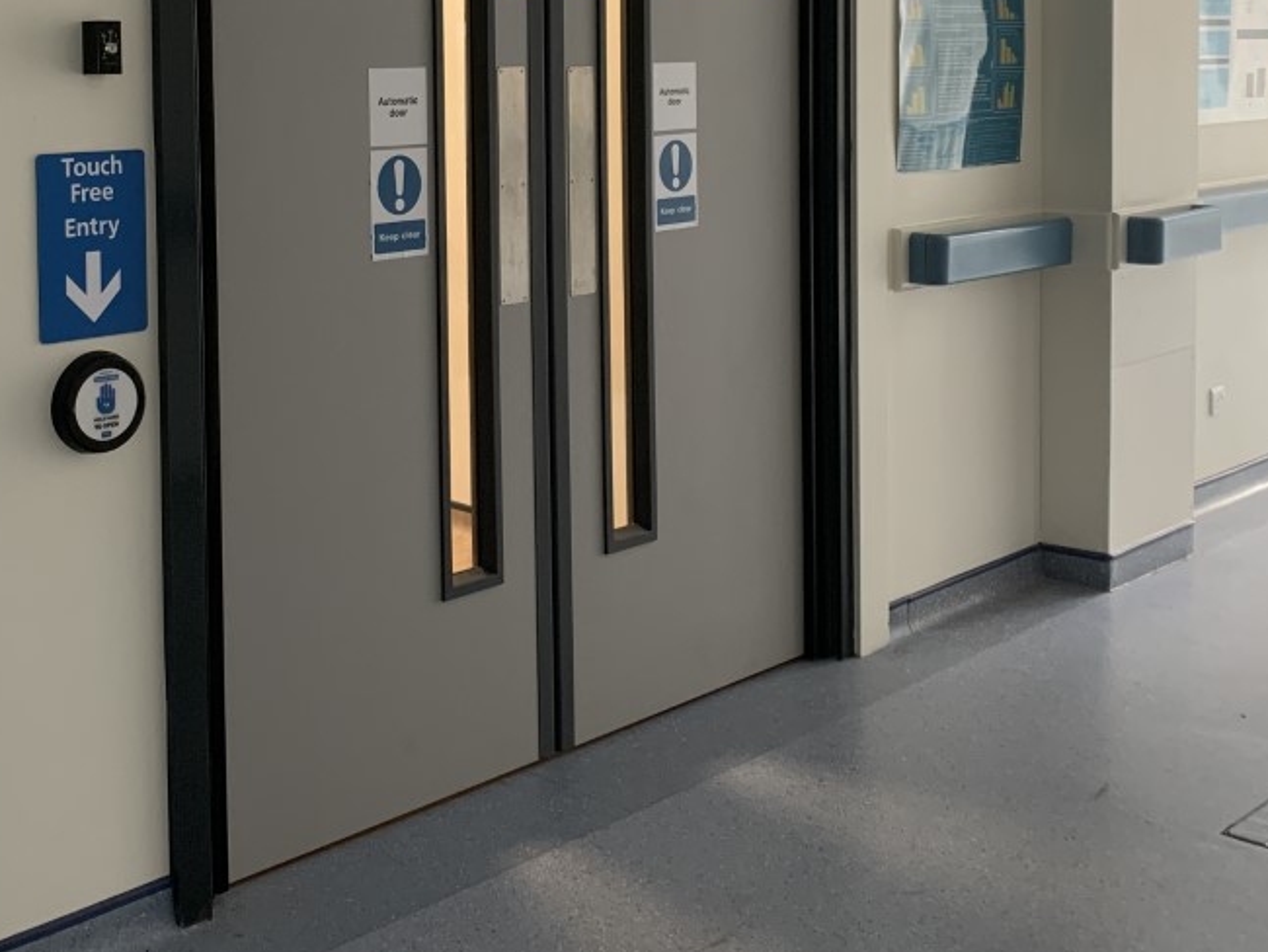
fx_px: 1759
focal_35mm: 48
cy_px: 174
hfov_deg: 39.0
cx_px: 392
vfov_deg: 29.5
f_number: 1.8
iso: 200
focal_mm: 4.25
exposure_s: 1/60
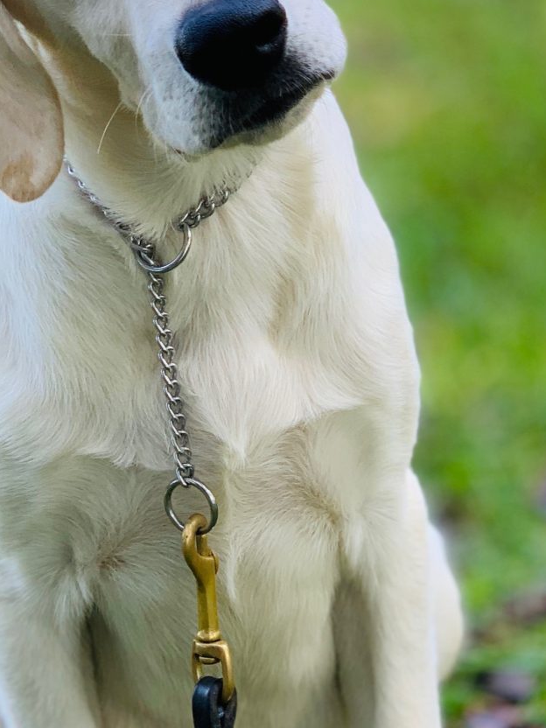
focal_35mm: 128
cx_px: 152
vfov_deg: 15.4
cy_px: 280
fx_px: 2692
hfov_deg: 11.6
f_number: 2.4
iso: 40
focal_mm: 6
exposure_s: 1/123
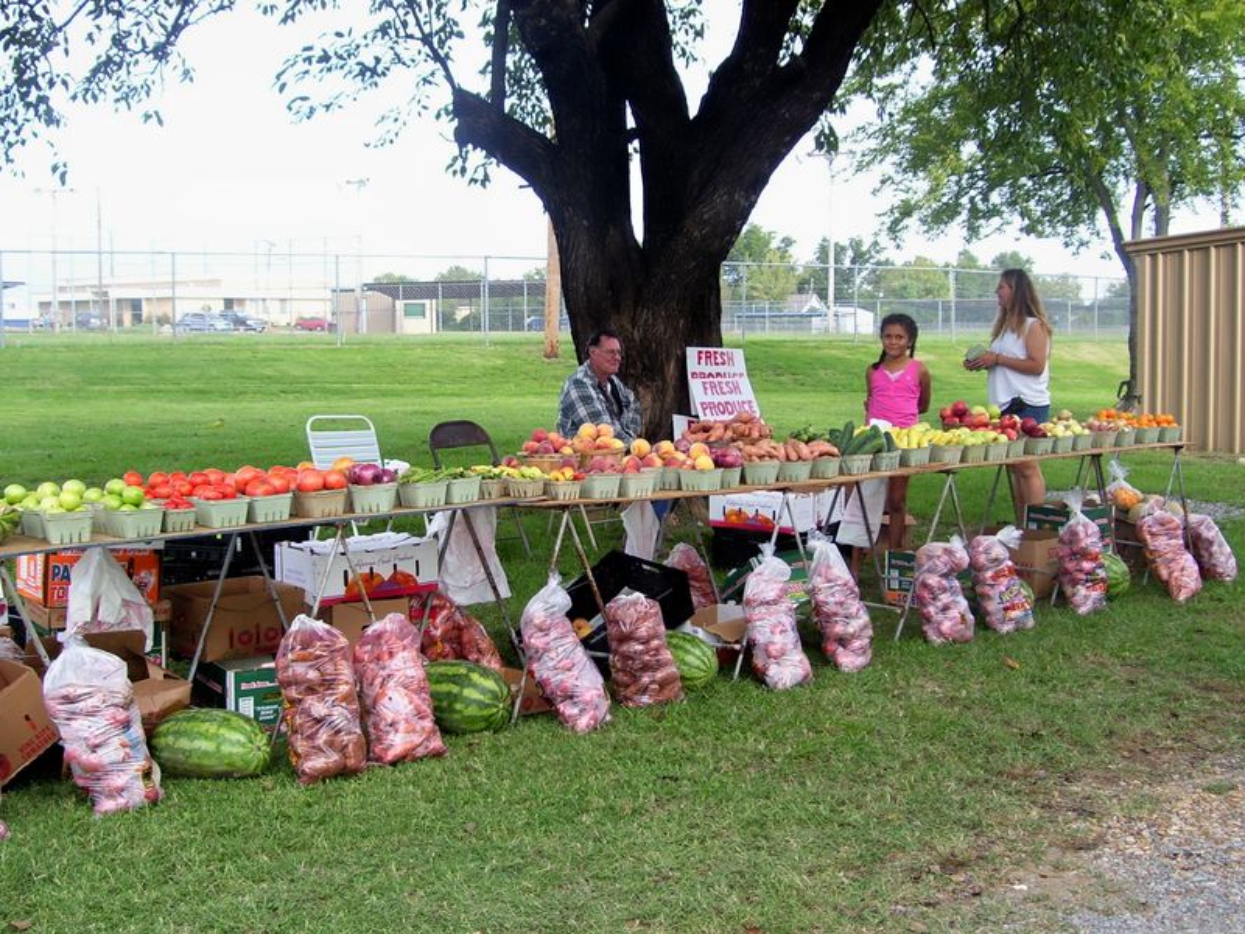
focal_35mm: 45
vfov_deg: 32.2
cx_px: 622
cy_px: 467
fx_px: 1618
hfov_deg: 42.1
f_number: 3
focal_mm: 7.6
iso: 80
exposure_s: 1/250
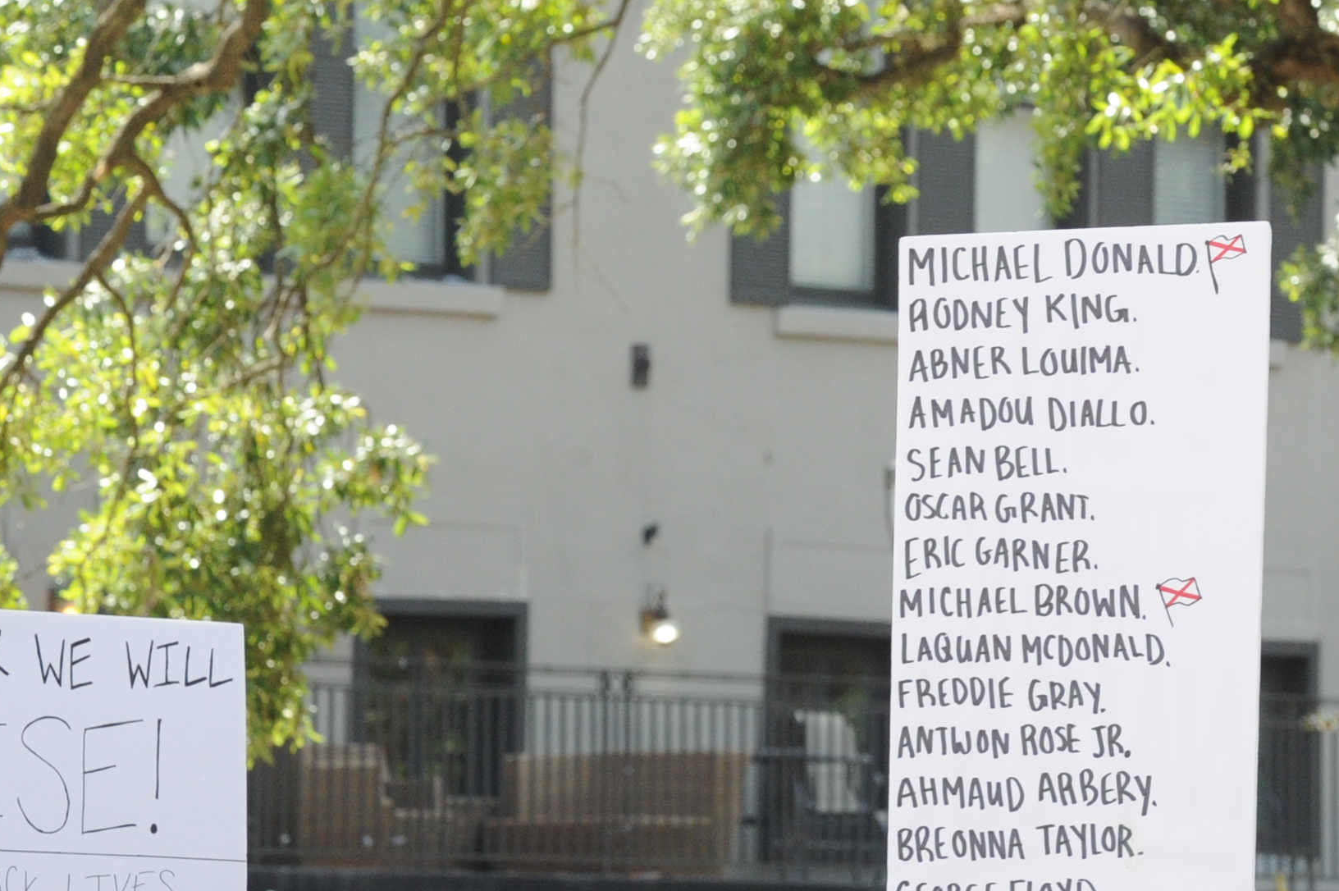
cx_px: 1157
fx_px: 11634
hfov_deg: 6.6
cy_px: 478
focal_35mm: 313
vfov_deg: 4.4
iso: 2000
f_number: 10
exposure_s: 1/400
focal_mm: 120
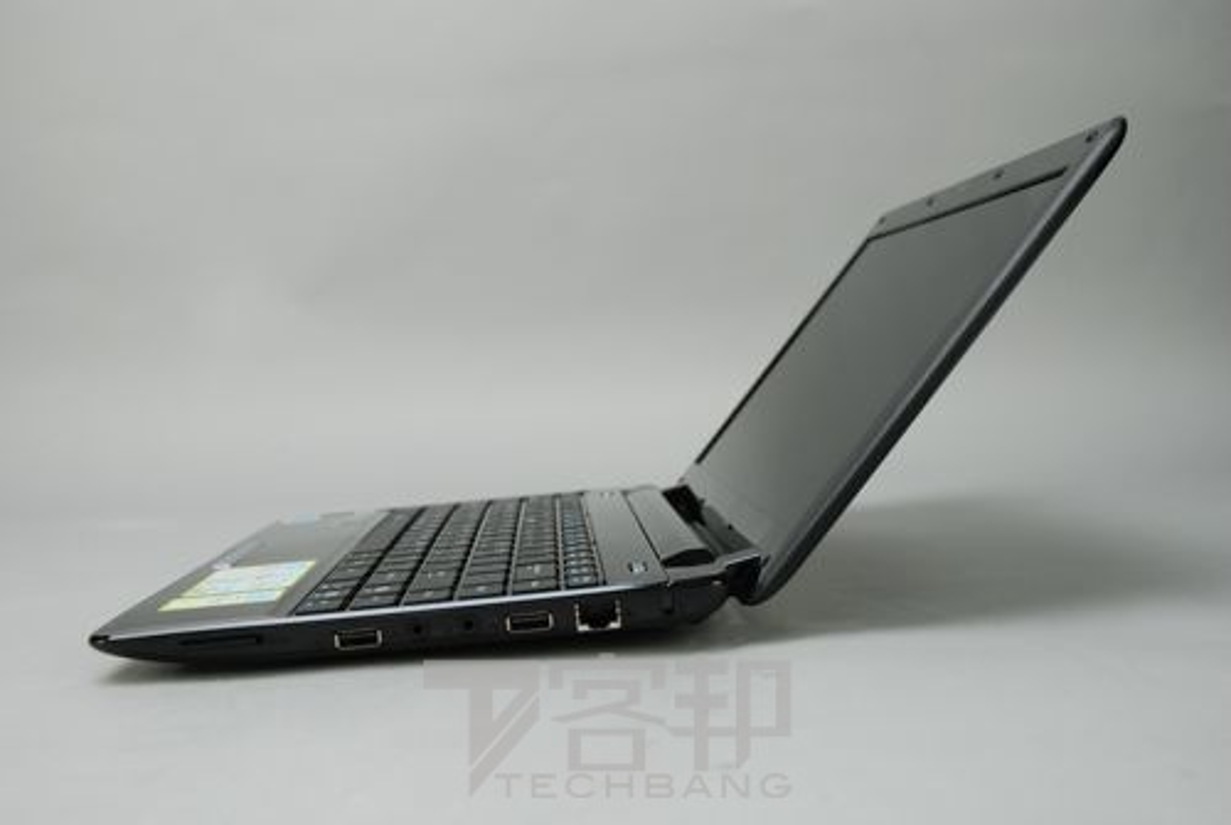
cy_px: 412
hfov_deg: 47.9
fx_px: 1387
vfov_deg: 33.1
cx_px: 616
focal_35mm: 40
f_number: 5.6
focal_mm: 27
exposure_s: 1/60
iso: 200
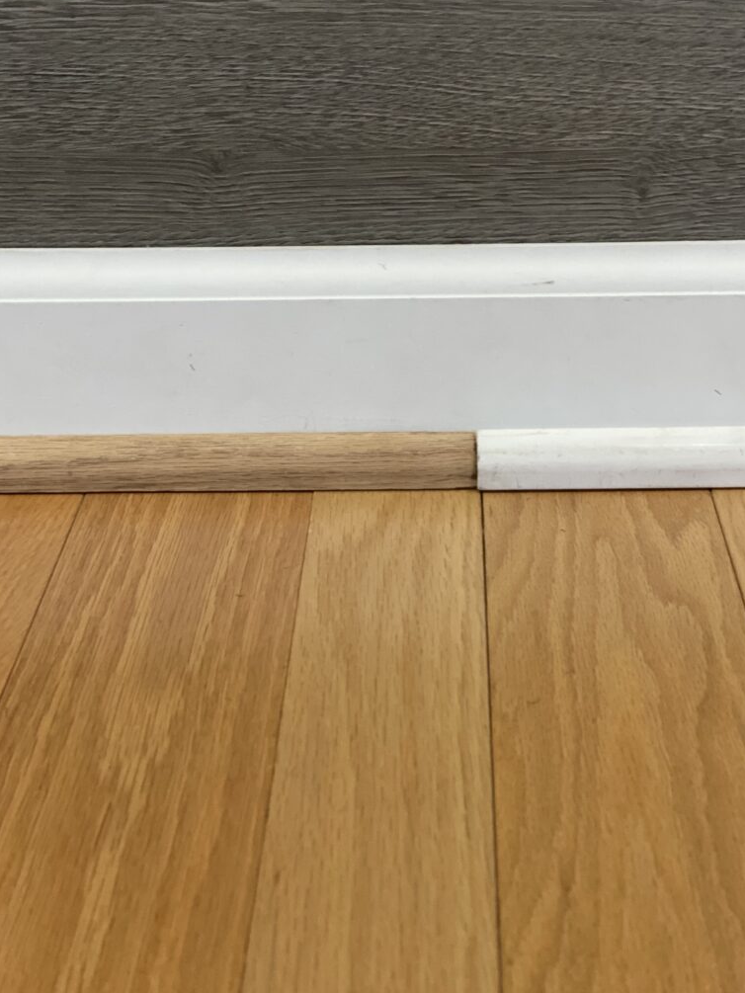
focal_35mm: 60
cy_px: 523
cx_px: 411
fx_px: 1721
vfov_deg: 32.2
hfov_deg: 24.4
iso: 400
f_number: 2
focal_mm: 6
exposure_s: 1/30
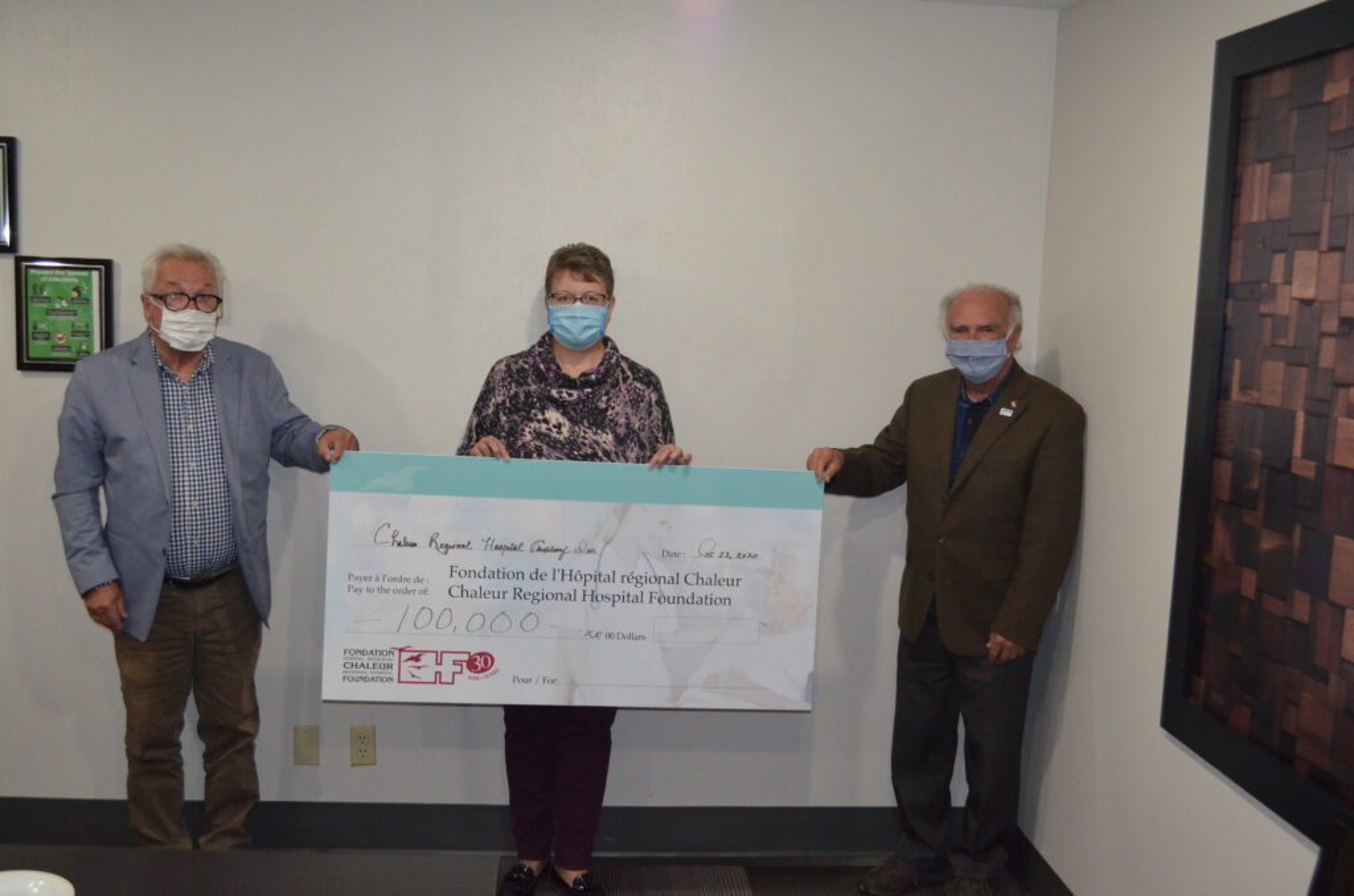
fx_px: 1351
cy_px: 448
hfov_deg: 53.2
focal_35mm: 36
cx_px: 677
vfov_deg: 36.7
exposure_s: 1/60
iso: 2500
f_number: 4
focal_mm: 24
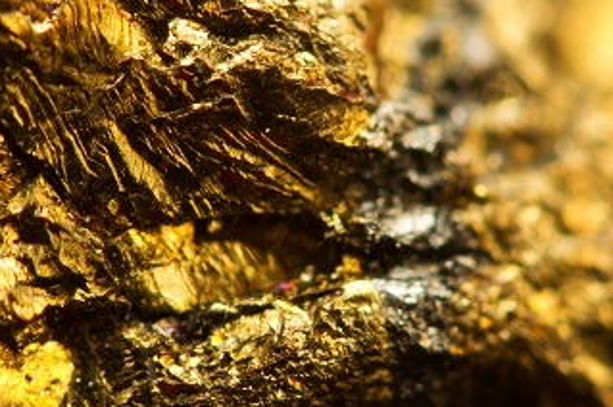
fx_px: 10767
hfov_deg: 3.3
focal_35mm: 633
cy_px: 146
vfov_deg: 2.2
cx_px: 175
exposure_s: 1/180
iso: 200
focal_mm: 135
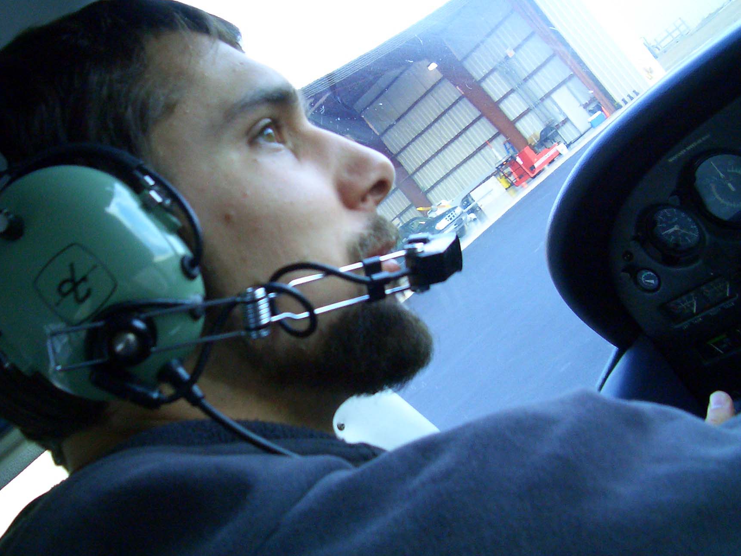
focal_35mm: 47
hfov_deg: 40.1
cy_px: 248
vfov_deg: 30.9
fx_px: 1006
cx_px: 262
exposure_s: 1/100
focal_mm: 5.8
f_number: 2.6
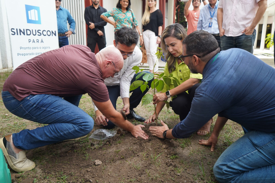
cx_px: 138
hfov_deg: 63.7
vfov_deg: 45.0
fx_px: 222
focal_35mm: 29
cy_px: 92
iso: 640
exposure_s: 1/125
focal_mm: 29
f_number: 4
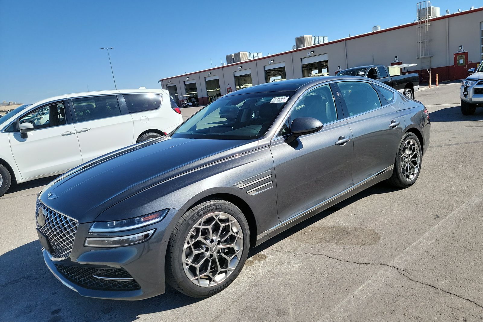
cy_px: 169
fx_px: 335
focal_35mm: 25
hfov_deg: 71.5
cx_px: 242
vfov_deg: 51.3
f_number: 1.8
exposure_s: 1/820
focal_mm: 6.7
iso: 50
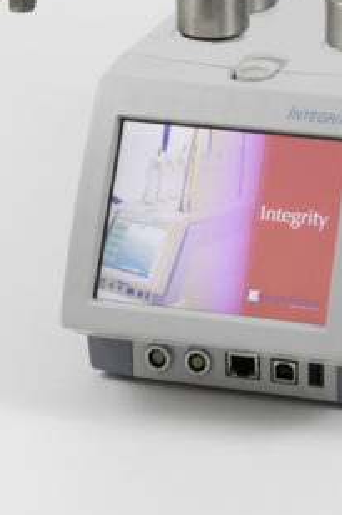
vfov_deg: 12.4
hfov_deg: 8.4
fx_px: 2325
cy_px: -43
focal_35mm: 163
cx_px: 319
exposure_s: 1/6
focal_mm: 49
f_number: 8
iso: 200
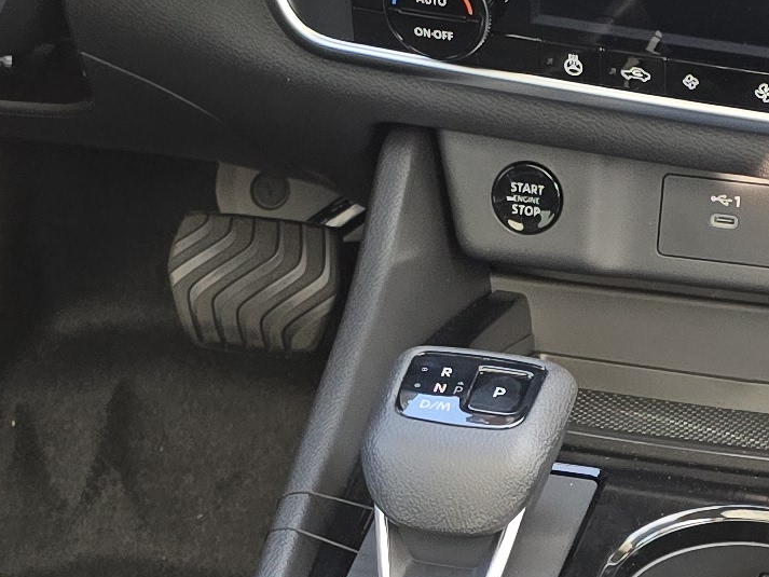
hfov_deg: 15.2
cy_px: 494
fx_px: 2866
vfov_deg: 11.4
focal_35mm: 129
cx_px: 578
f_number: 1.7
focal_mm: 6.3
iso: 80
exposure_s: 1/180
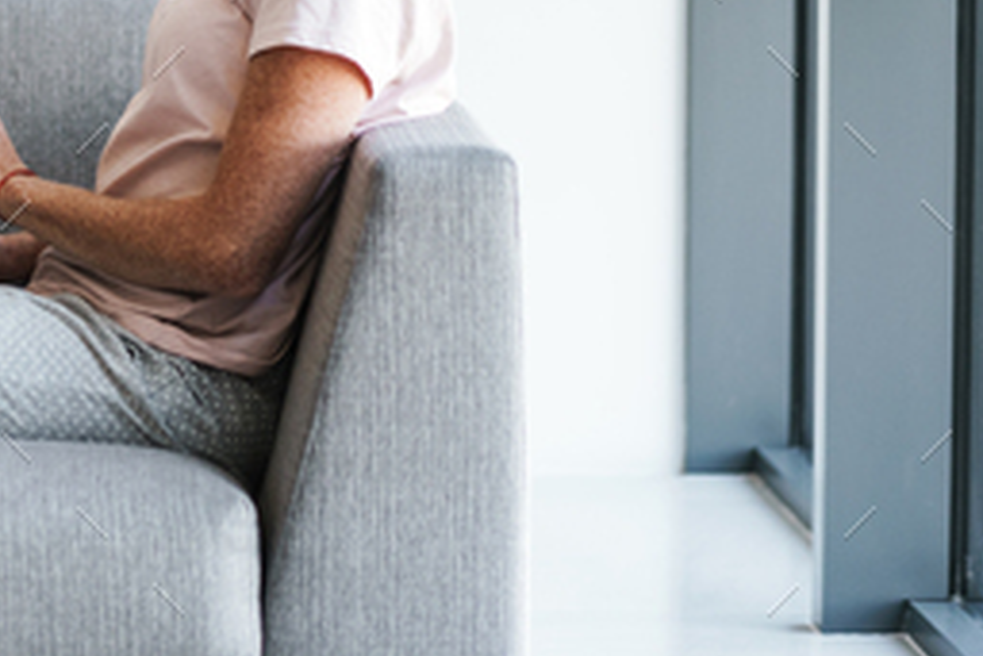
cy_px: -65
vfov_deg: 10.7
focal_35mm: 127
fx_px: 3470
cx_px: -119
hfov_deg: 15.7
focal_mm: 55
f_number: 1.8
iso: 500
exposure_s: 1/500
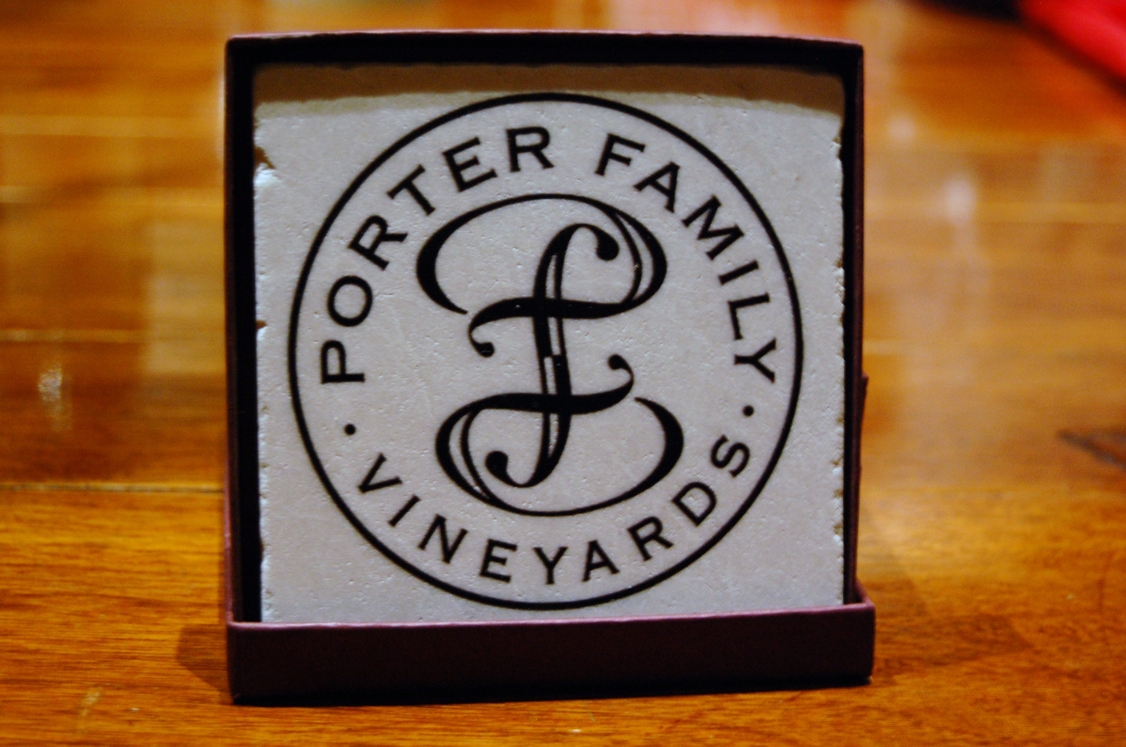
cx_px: 563
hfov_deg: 29.3
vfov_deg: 19.7
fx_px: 2155
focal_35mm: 69
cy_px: 374
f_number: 5.3
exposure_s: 1/8
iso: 1000
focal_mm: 46
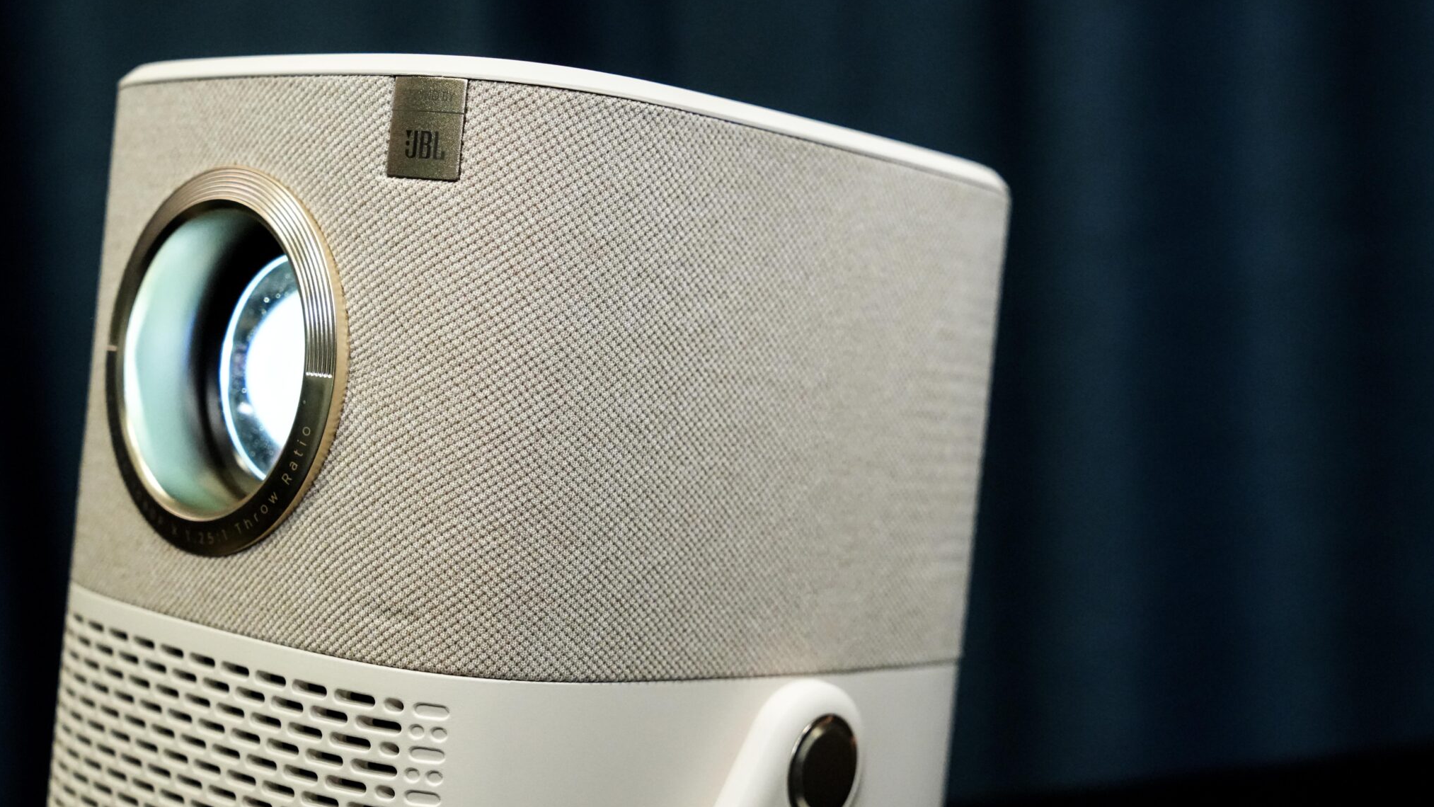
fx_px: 2053
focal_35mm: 54
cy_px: 431
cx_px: 713
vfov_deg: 22.2
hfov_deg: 38.5
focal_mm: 51
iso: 8000
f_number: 6.3
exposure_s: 1/125
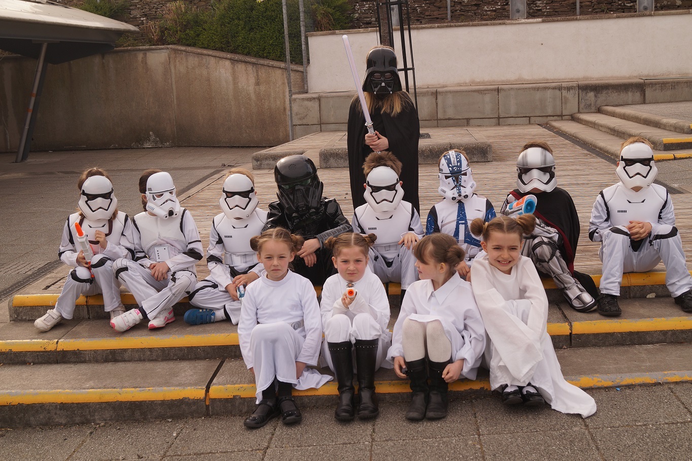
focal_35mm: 42
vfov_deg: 31.9
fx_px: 807
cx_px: 346
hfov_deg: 46.4
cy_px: 230
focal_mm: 28
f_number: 8
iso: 100
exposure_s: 1/200
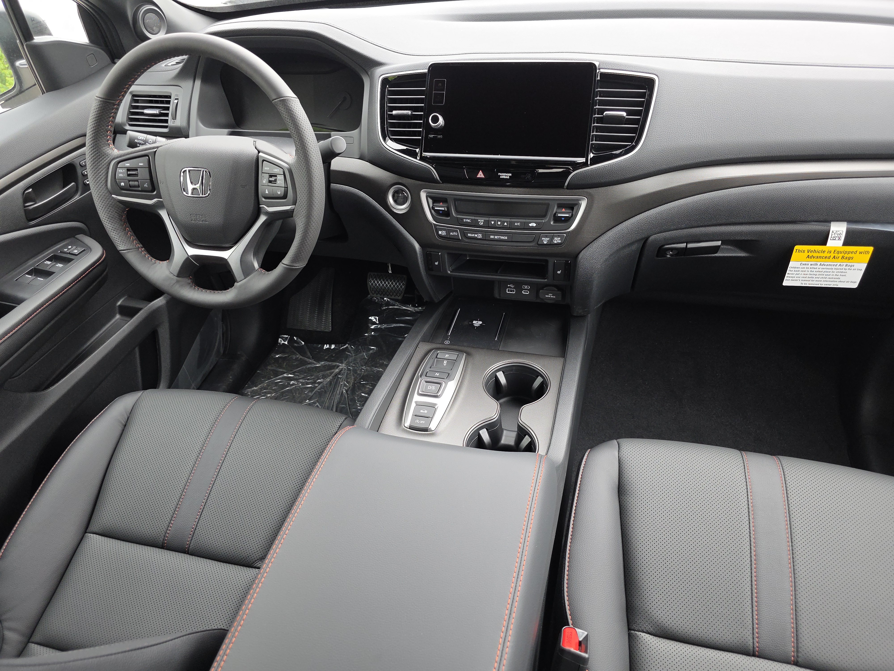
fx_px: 594
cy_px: 336
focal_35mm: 23
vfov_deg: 58.9
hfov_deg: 73.9
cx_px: 447
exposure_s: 1/180
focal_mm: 6.3
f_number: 1.7
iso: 100
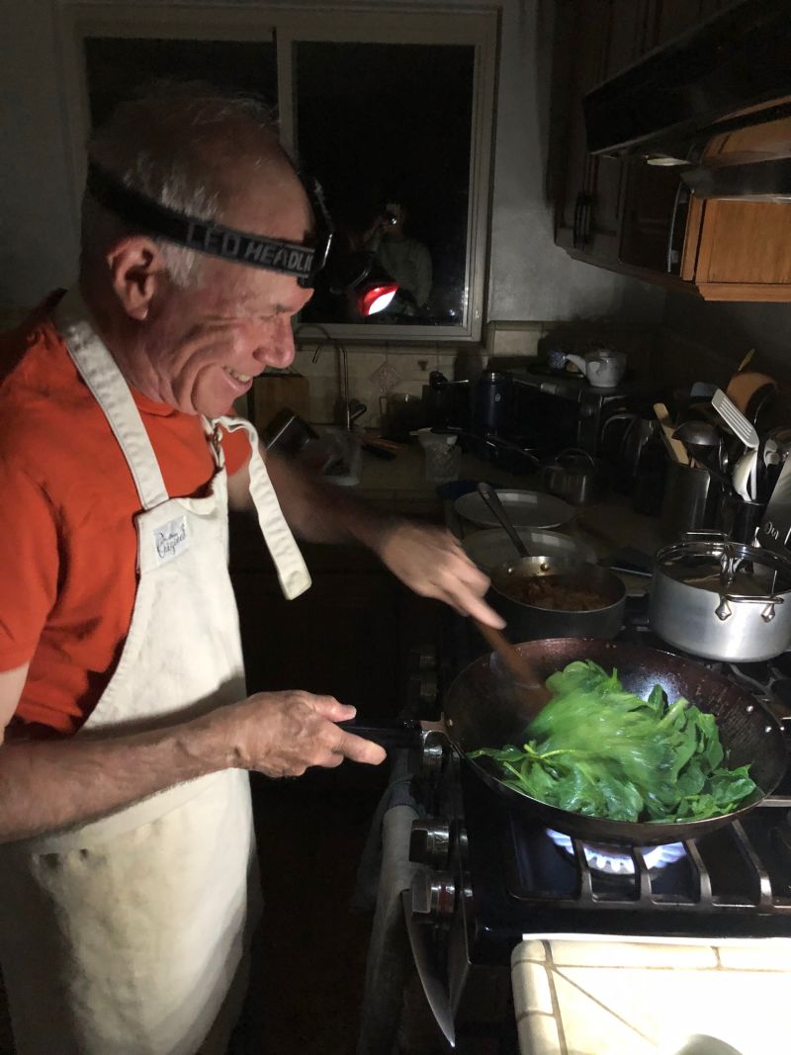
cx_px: 396
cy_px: 528
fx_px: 853
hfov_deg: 49.7
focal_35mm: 28
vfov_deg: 63.4
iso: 160
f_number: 1.8
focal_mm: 3.99
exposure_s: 1/4
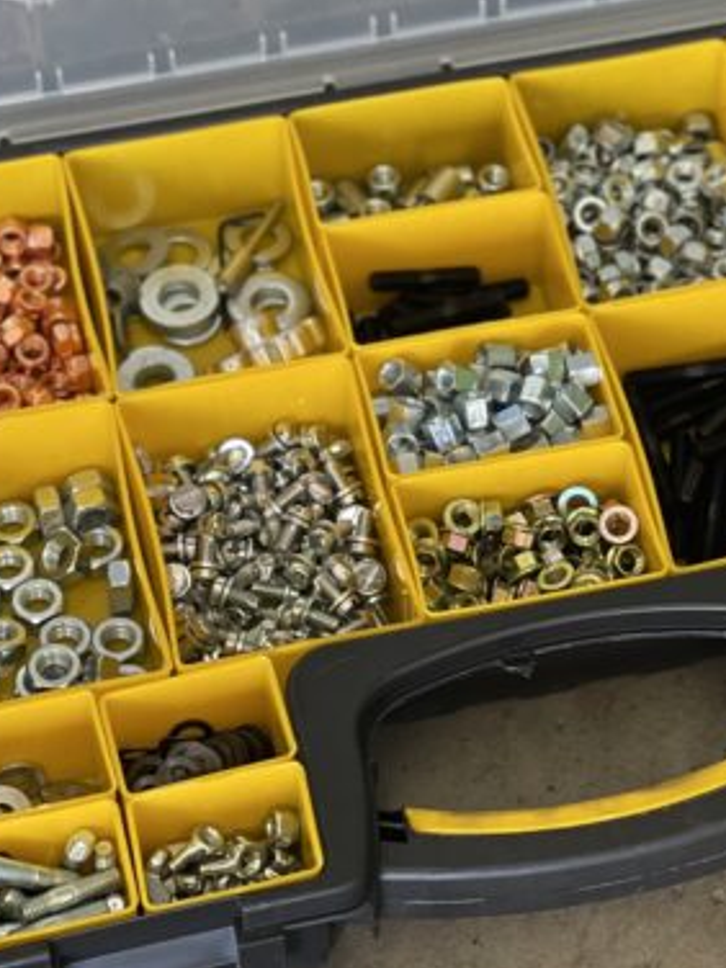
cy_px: 103
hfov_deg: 10.9
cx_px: 487
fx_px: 3803
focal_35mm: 136
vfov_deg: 14.4
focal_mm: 7.5
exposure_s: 1/120
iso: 125
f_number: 2.2
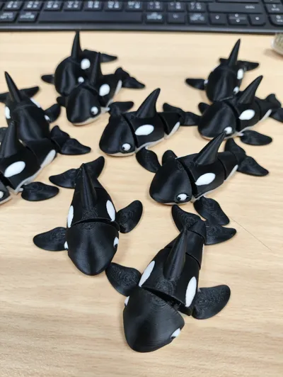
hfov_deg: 56.9
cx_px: 142
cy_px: 188
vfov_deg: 71.5
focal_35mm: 24
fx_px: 261
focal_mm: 4.68
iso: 277
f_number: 1.8
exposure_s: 1/30
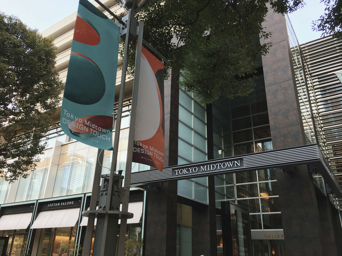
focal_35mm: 29
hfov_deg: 61.7
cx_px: 171
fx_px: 287
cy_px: 128
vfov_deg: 48.2
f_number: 2.2
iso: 32
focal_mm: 4.15
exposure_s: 1/120
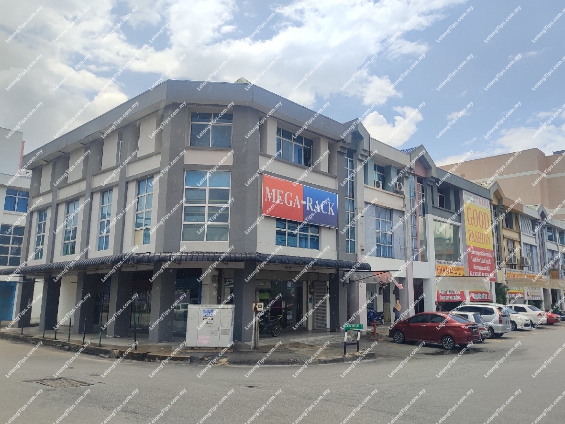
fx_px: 392
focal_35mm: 24
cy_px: 212
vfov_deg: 56.8
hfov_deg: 71.6
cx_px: 282
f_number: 1.89
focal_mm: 5.89
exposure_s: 1/1008
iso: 50
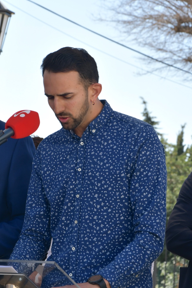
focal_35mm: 169
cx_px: 10
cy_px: 144
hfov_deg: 8.1
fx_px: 1351
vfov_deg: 12.2
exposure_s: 1/250
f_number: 8
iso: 160
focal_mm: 75
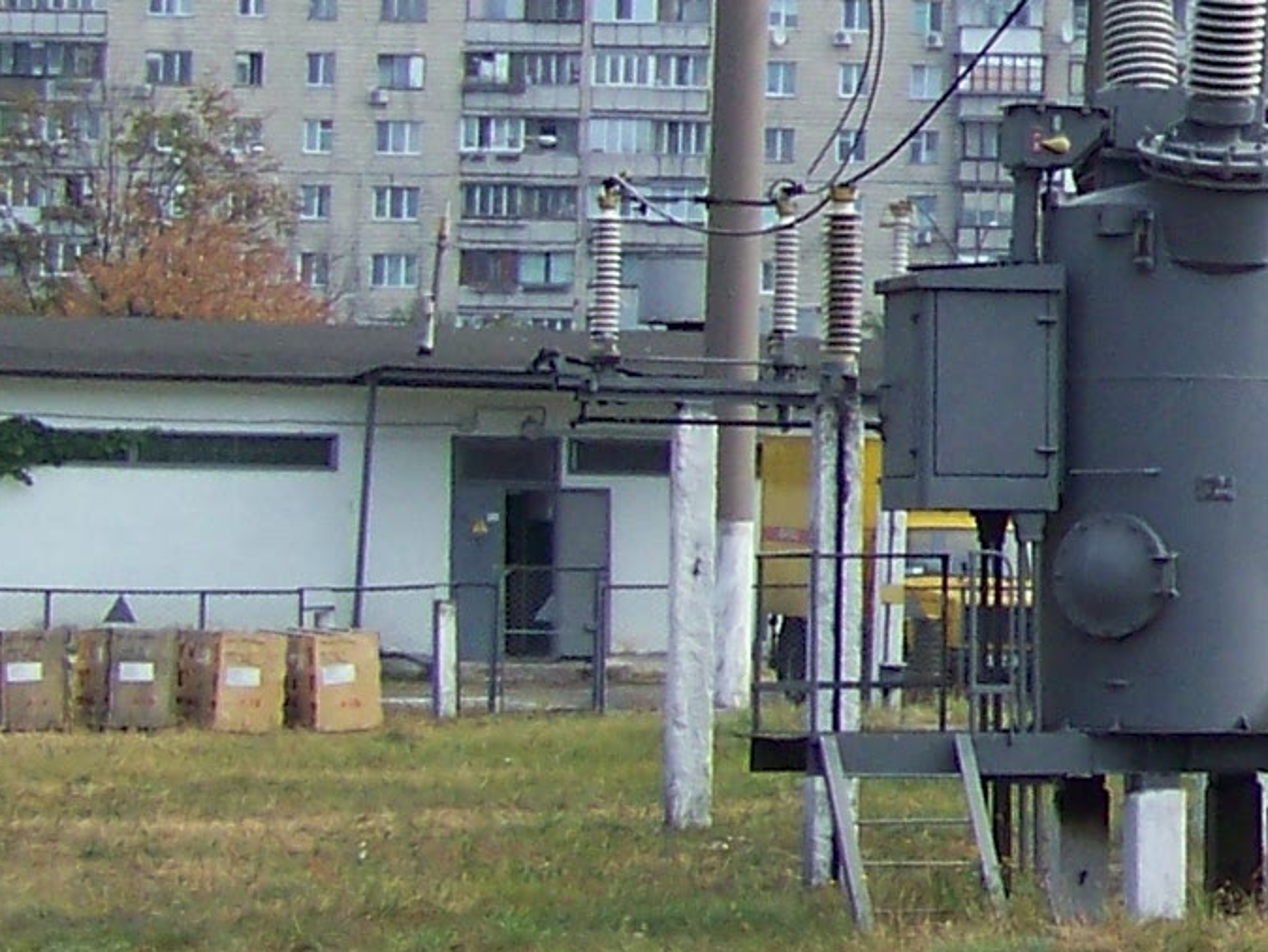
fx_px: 6010
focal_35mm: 164
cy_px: 181
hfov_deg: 11.1
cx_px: 2382
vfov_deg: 9.0
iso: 64
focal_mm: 5.85
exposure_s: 1/400
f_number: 2.8
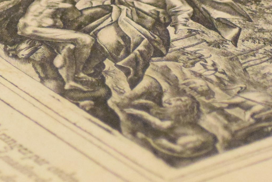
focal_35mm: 692
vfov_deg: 2.0
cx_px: 32
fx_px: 5231
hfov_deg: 3.0
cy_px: 147
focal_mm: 95
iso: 5000
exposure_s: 1/160
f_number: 4.8
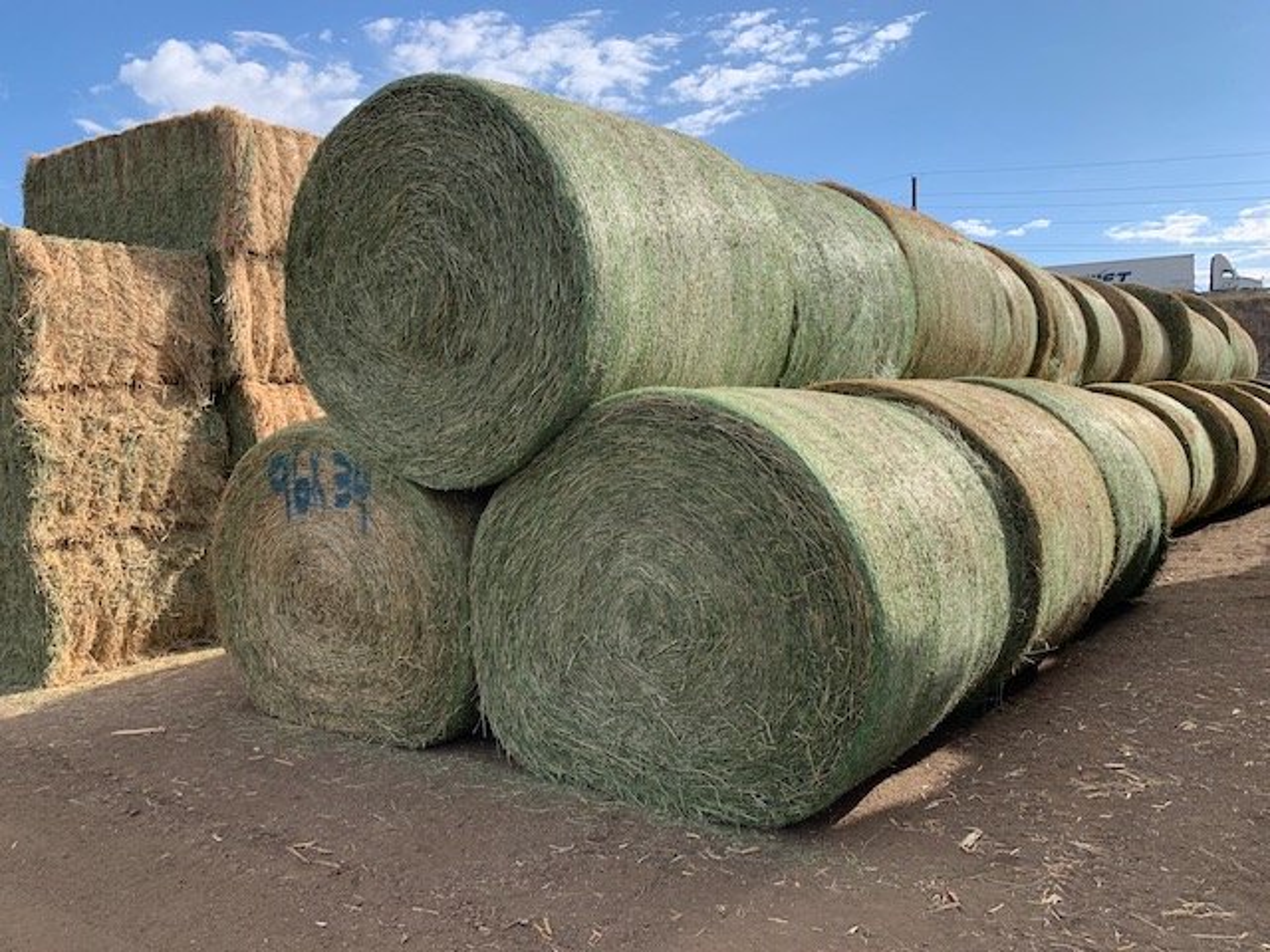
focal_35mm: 26
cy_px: 476
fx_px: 954
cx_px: 635
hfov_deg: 67.3
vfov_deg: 53.1
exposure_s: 1/1585
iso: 25
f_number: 1.8
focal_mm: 4.25
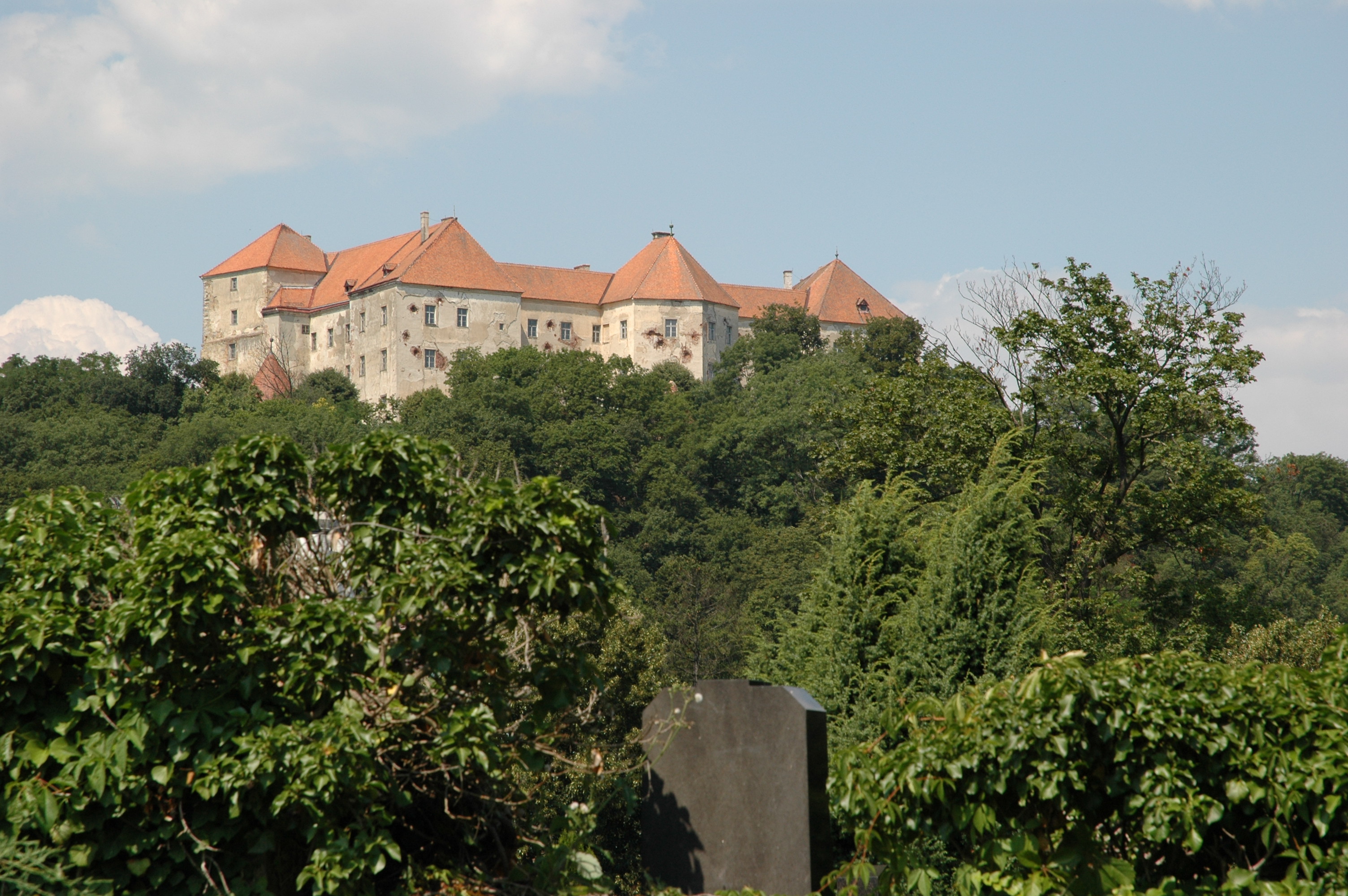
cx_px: 674
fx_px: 3928
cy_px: 448
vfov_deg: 13.0
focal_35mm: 105
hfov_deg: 19.5
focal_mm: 70
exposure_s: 1/400
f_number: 10
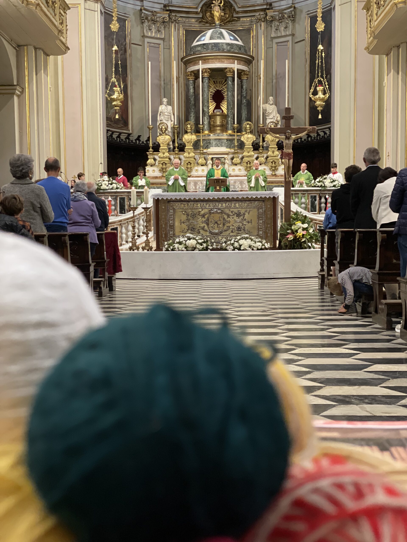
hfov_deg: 28.0
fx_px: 815
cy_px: 271
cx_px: 204
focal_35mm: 52
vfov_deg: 36.8
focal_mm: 6
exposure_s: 1/33
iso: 320
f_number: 2
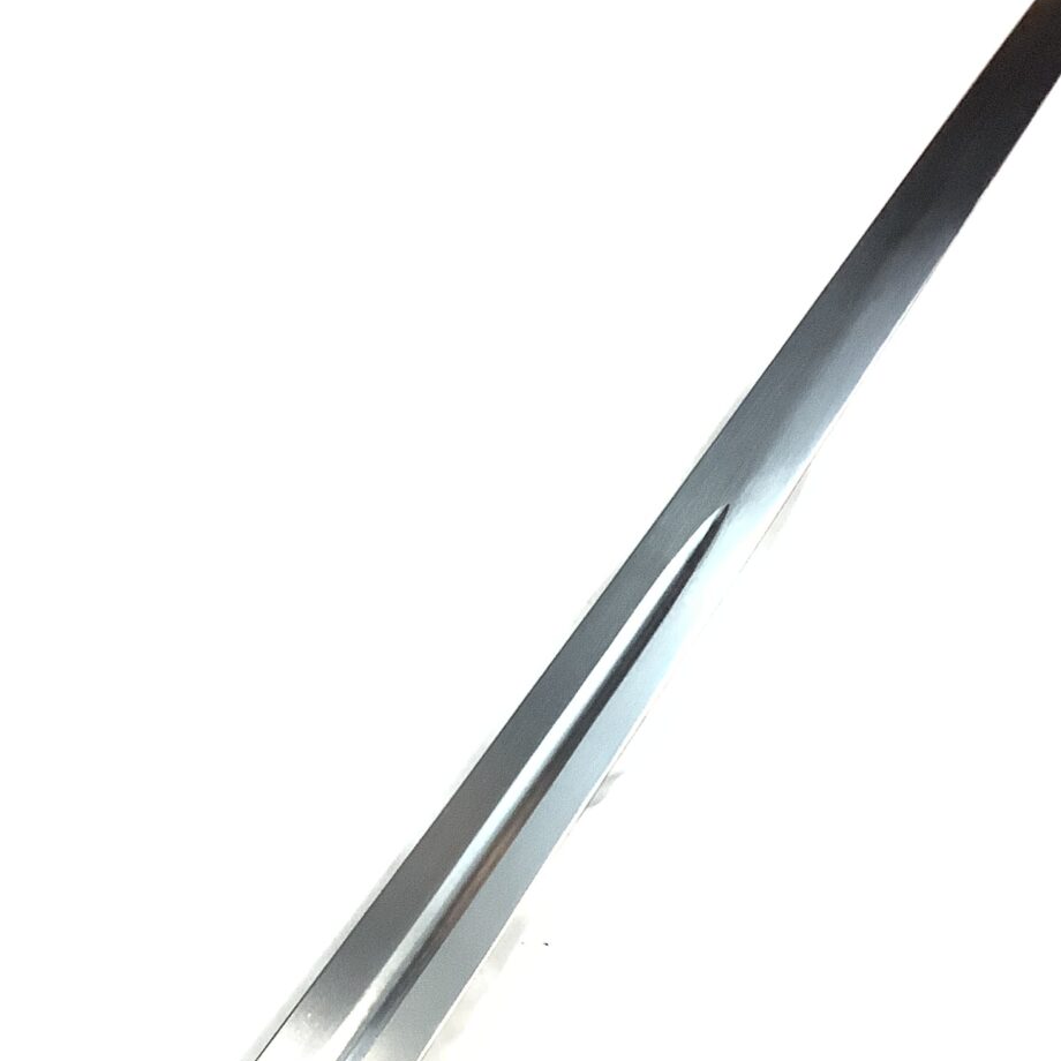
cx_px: 534
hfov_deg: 28.2
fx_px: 2115
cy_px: 808
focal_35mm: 61
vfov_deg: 27.7
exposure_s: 1/60
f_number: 2.4
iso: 320
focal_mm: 3.3
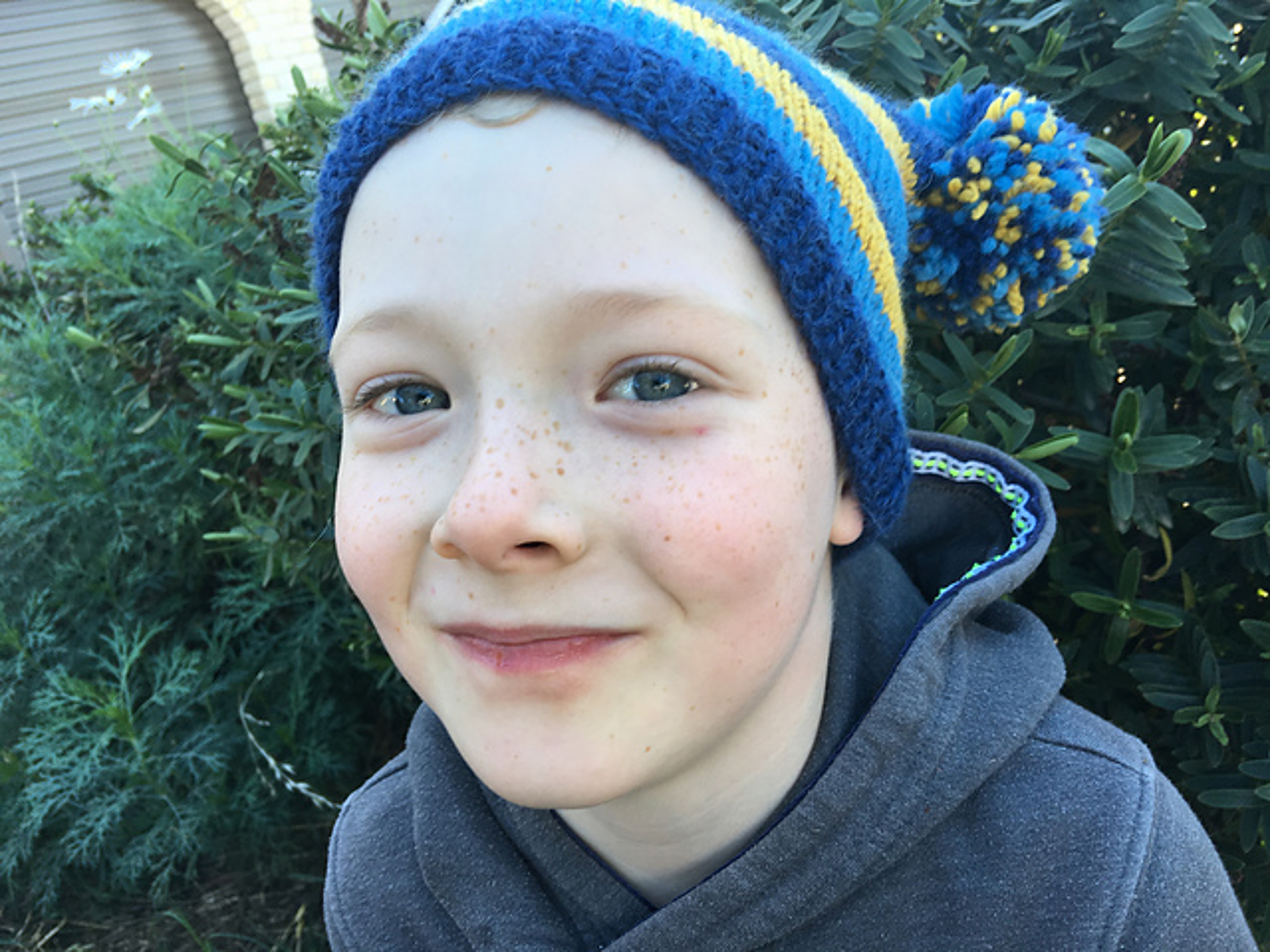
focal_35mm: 29
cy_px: 476
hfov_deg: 61.7
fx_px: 1064
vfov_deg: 48.2
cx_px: 635
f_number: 2.2
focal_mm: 4.15
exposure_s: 1/100
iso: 32
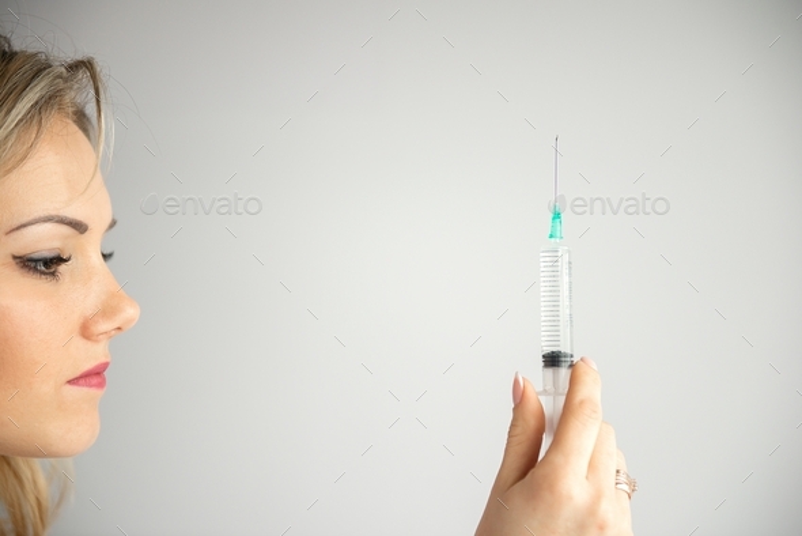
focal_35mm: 70
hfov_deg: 28.8
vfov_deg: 19.5
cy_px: 268
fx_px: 1560
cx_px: 401
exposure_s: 1/125
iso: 200
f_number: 2.8
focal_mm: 70
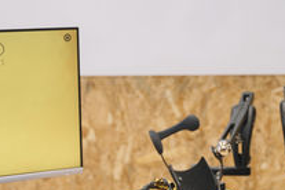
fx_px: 918
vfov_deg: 11.8
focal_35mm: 116
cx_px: 131
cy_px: 74
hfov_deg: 17.6
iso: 1000
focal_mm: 48
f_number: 2.8
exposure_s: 1/200
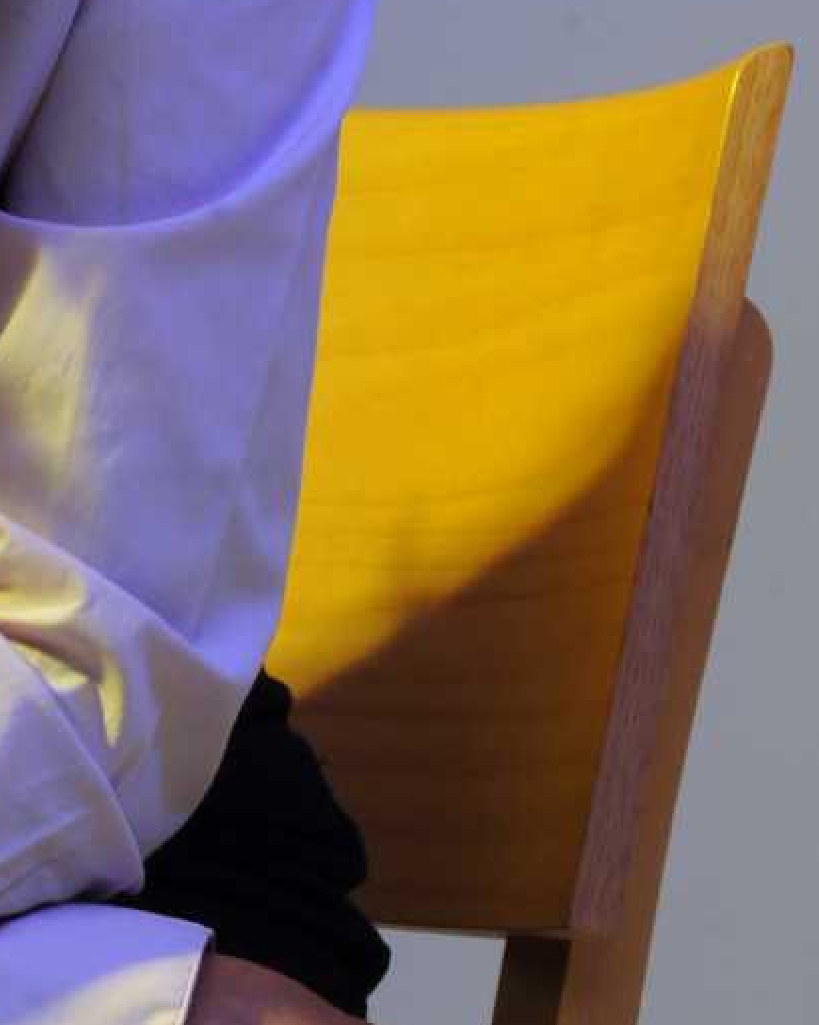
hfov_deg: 8.0
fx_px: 5730
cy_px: -59
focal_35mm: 189
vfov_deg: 10.1
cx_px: -327
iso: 200
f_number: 14
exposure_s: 1/250
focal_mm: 50
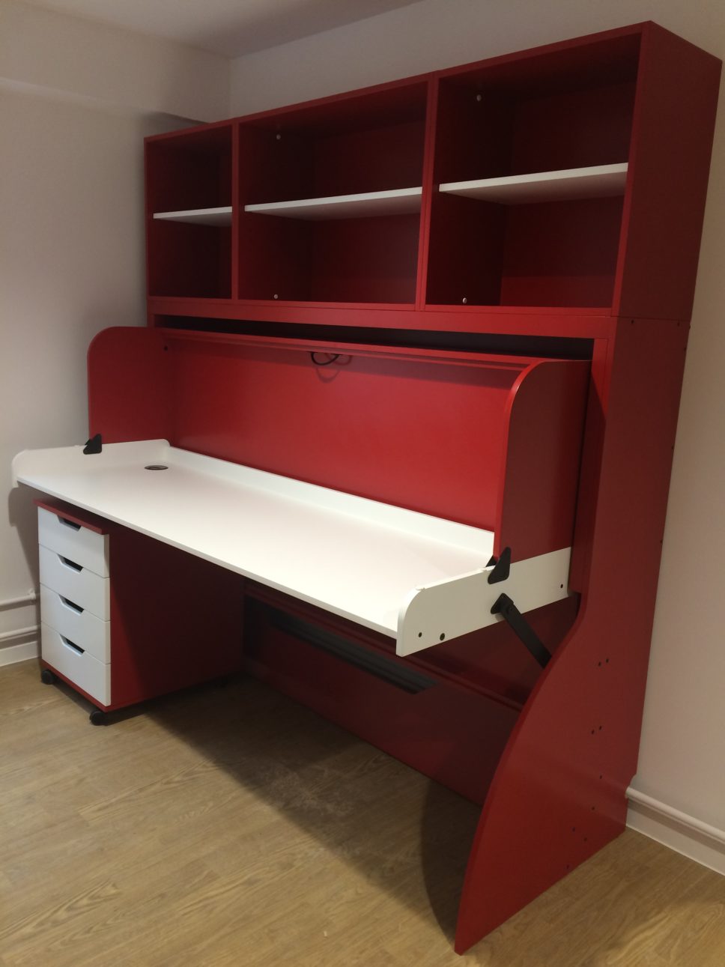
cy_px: 484
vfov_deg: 61.7
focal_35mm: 29
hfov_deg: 48.2
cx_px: 362
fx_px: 810
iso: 100
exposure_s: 1/33
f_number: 2.2
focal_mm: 4.15
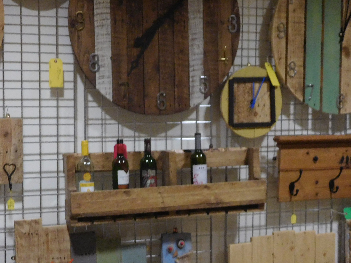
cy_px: 146
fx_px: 608
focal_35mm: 60
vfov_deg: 24.4
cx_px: 115
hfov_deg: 31.9
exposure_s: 1/20
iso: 400
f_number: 3.6
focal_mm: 5.7
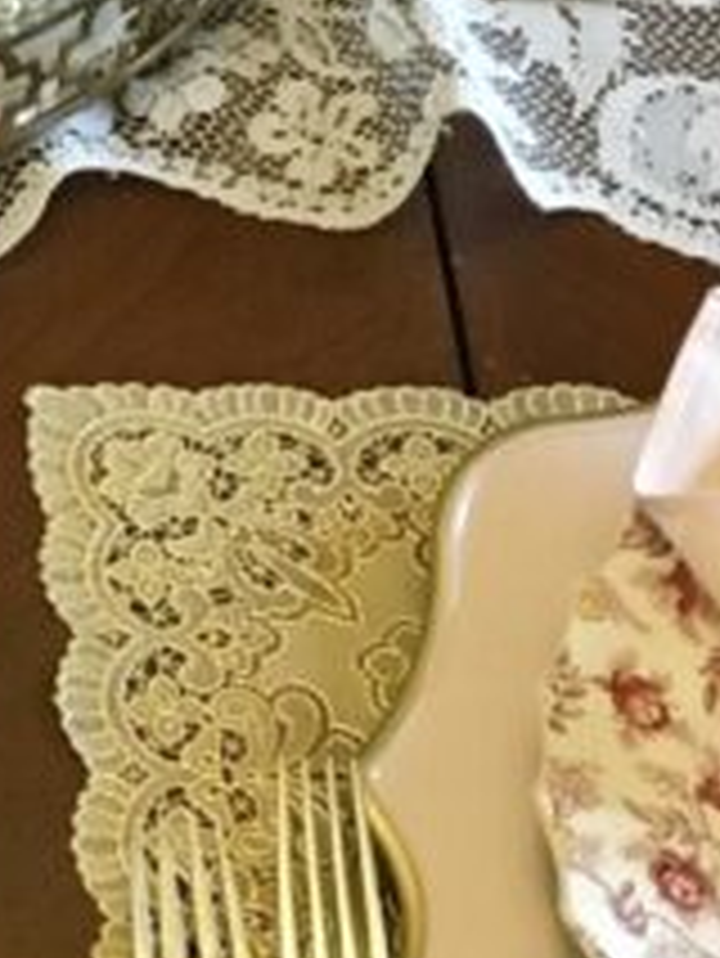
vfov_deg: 10.0
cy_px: -877
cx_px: -436
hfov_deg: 7.8
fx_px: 5125
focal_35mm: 185
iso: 125
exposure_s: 1/30
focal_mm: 4.15
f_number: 2.2
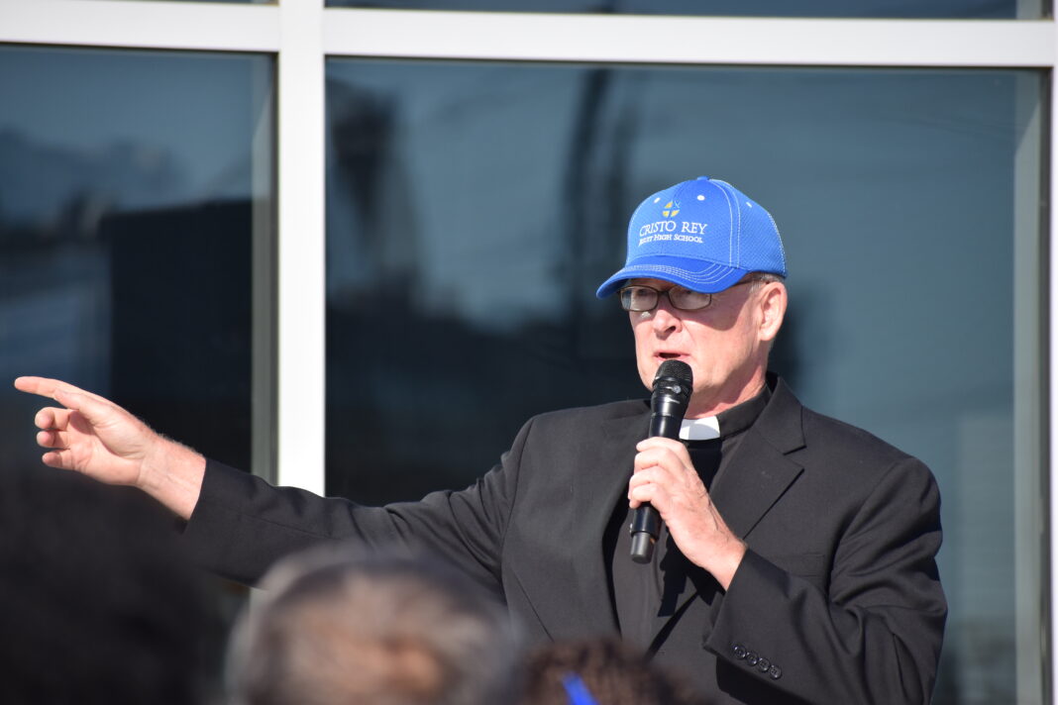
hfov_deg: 6.2
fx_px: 9698
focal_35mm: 330
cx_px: 529
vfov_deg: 4.2
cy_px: 352
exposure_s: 1/2000
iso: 400
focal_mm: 220
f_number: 5.6
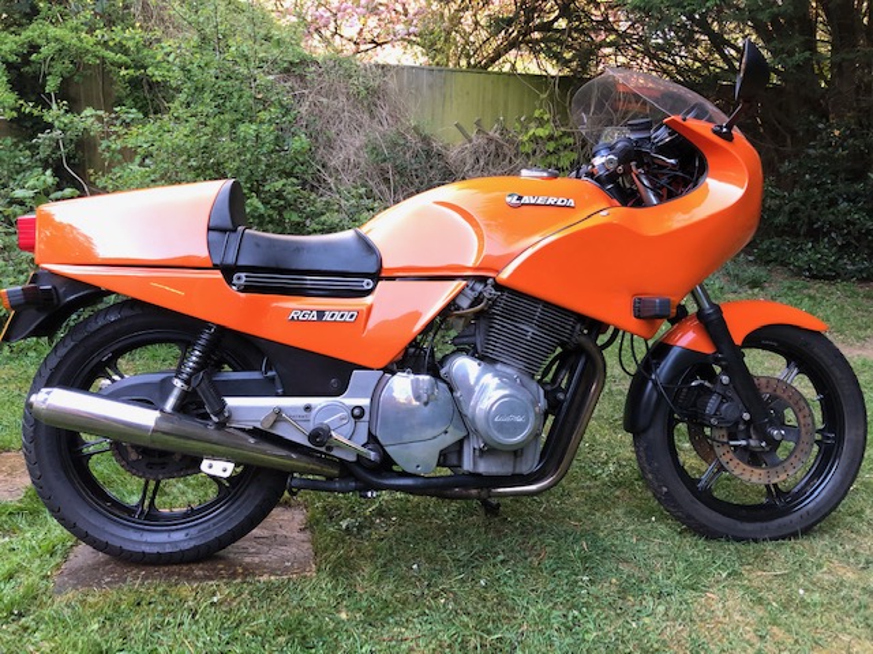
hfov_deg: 63.4
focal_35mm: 28
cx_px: 436
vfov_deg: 49.7
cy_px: 327
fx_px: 706
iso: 32
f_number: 1.8
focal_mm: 3.99
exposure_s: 1/30
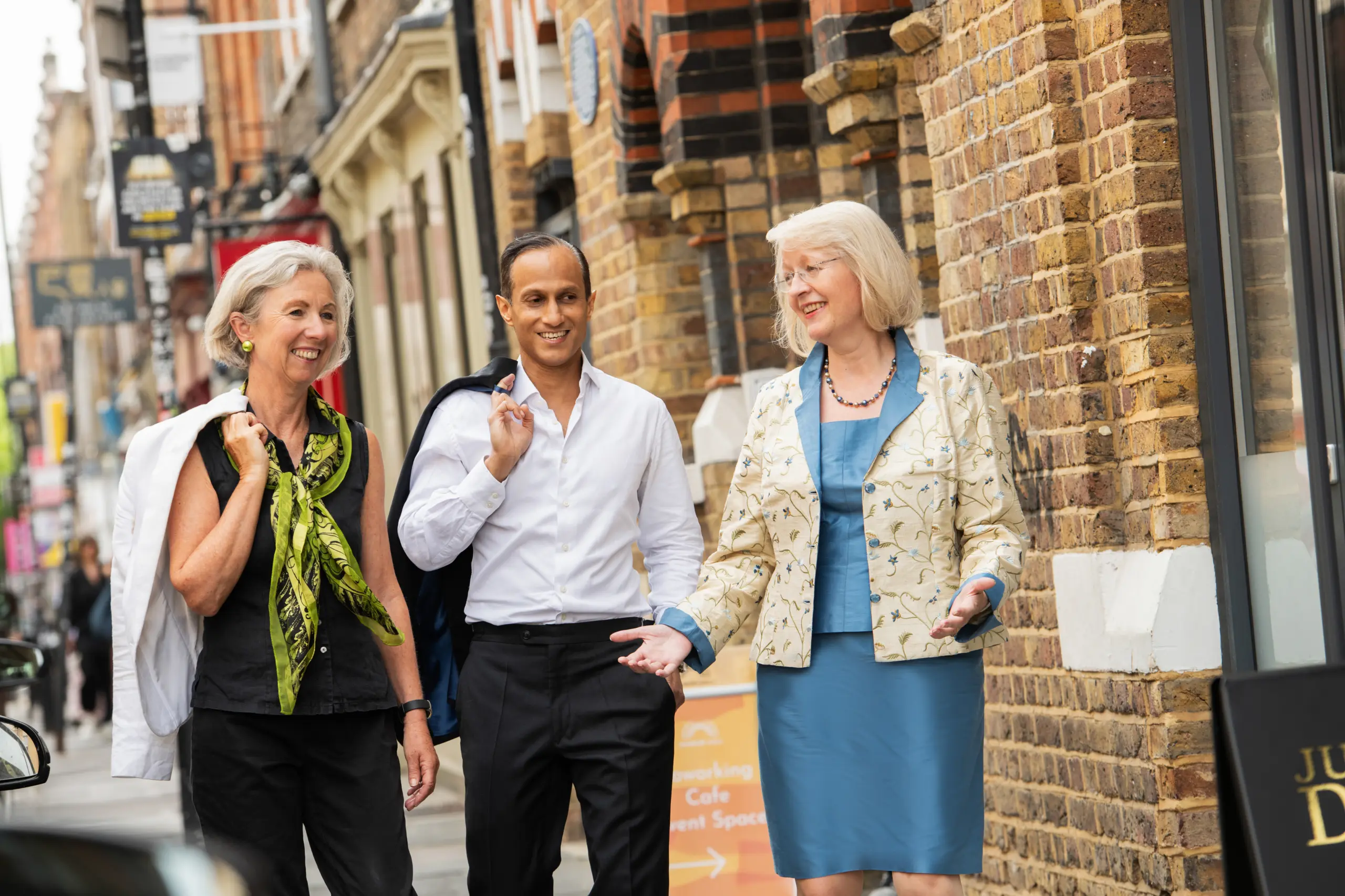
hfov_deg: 15.2
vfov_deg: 10.2
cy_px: 448
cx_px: 672
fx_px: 5044
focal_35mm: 135
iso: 400
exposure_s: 1/320
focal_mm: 135
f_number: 5.6
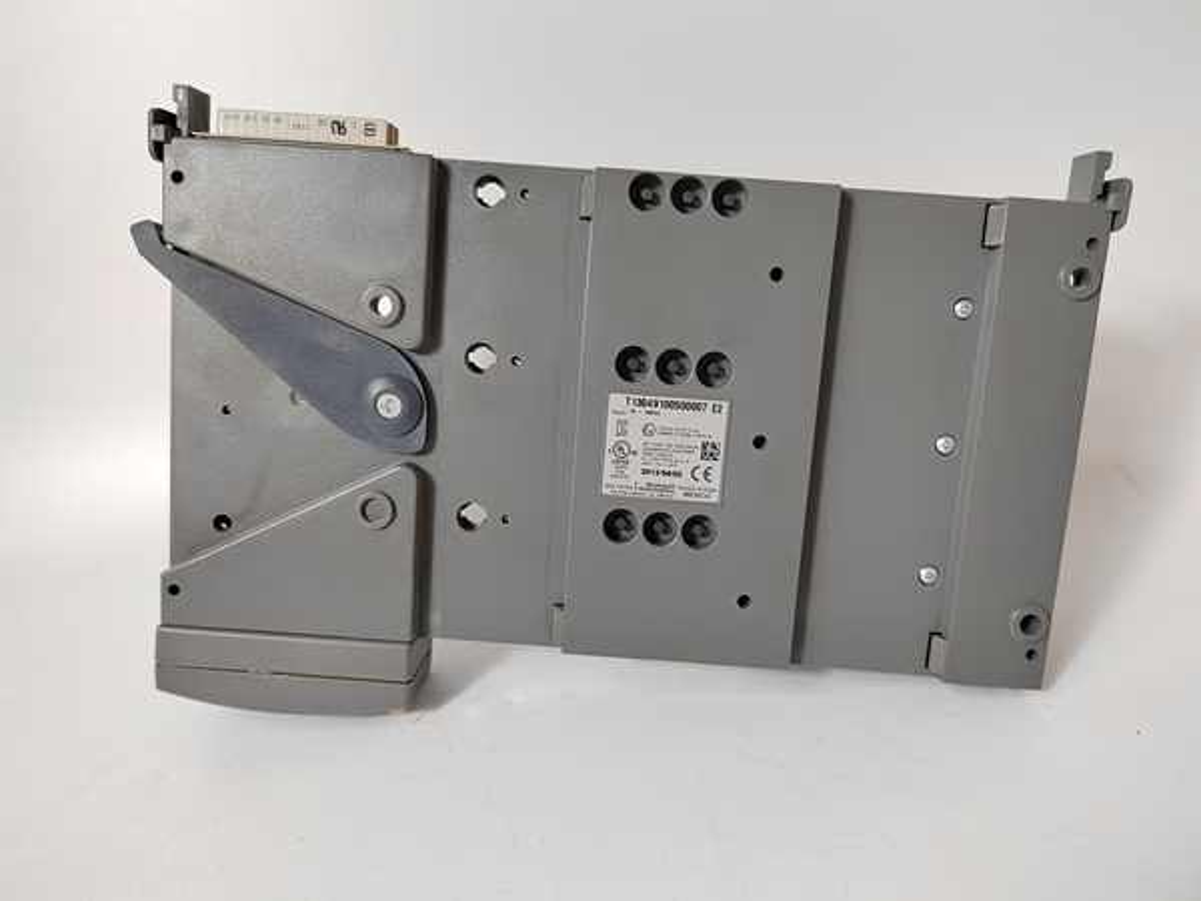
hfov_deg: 73.9
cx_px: 600
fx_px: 798
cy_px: 450
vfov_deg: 58.9
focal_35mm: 23
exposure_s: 1/100
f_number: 1.9
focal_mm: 5.52
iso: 638
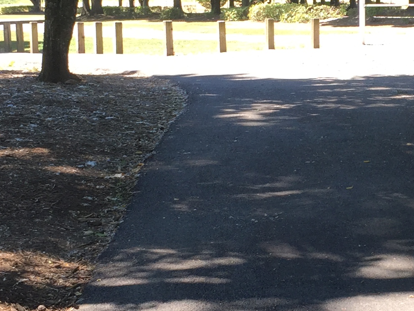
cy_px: 137
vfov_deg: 15.4
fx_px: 1148
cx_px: 343
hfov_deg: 20.2
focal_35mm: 96
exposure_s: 1/235
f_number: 2.2
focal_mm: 4.15
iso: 32
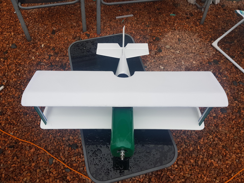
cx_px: 122
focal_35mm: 26
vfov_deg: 53.1
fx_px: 183
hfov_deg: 67.3
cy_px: 92
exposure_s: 1/1764
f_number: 1.7
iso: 40
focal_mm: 4.2
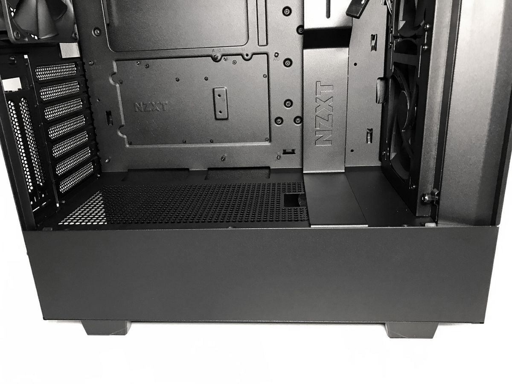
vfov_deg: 49.7
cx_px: 256
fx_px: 414
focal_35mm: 28
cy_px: 192
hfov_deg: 63.4
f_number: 1.8
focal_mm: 3.99
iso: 64
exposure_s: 1/15
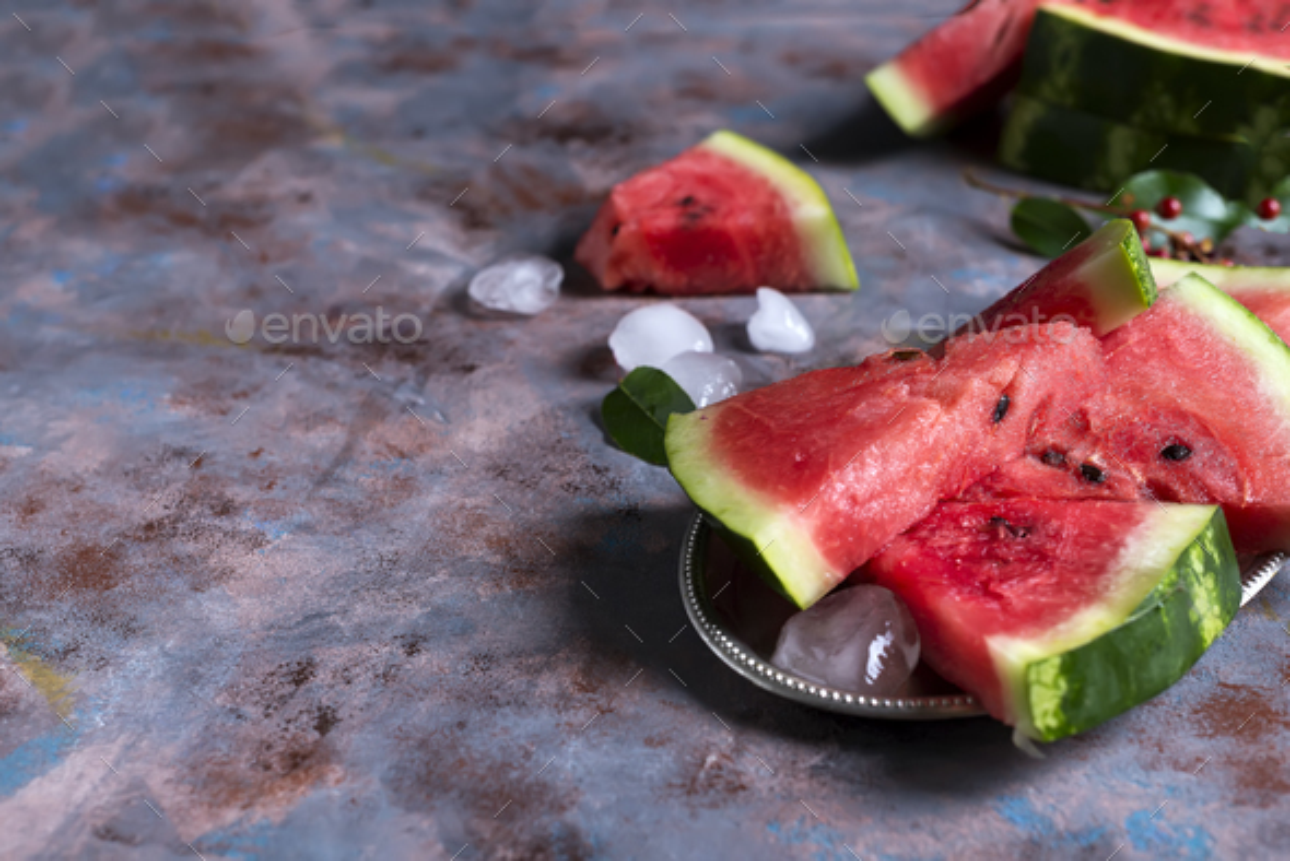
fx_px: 1792
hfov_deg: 39.6
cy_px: 430
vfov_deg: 27.0
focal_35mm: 50
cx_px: 645
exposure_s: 1/125
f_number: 6.3
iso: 100
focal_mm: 50
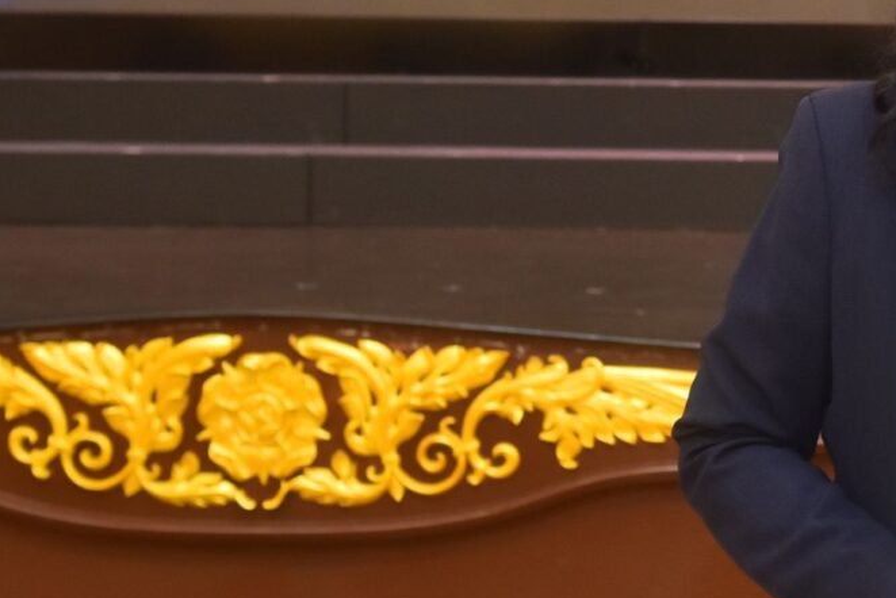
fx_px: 3237
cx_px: 1060
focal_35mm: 130
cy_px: 37
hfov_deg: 15.2
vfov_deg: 10.5
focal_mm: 42
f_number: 5
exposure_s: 1/200
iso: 1000
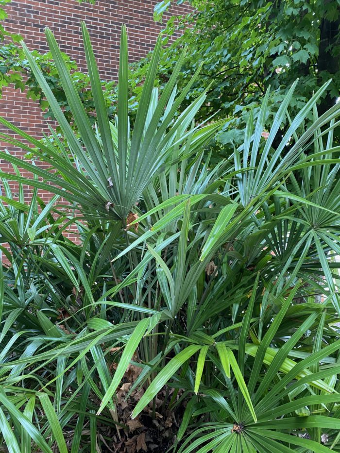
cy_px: 226
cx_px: 170
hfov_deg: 53.1
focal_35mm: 26
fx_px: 340
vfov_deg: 67.3
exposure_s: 1/77
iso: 125
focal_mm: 4.25
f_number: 1.8
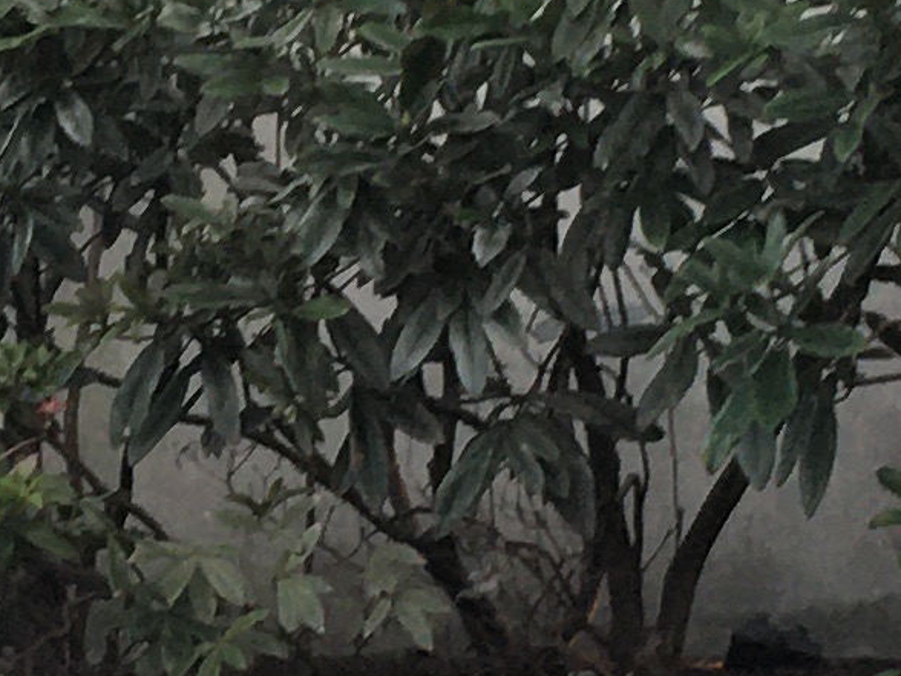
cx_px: -31
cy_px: 337
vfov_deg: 7.5
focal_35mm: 199
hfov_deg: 9.9
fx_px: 5180
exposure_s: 1/120
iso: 40
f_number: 2.2
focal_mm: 4.15
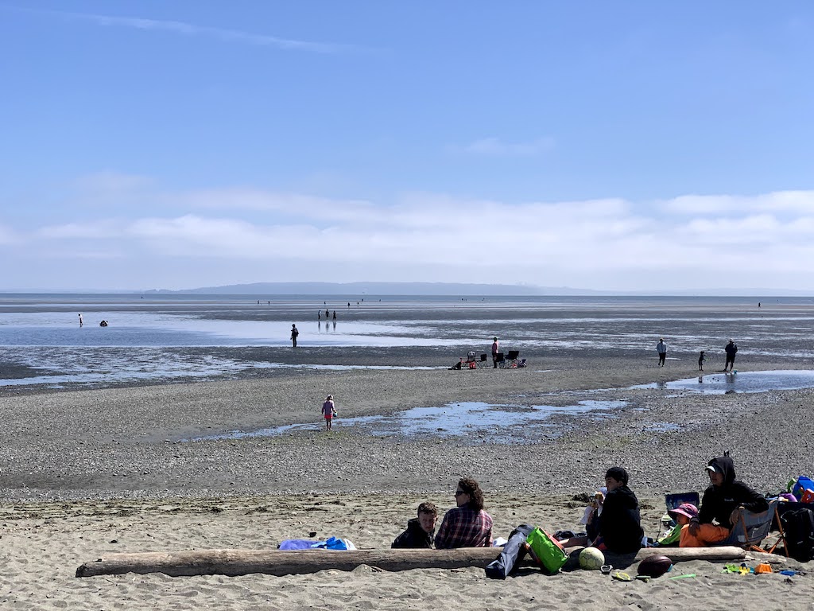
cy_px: 306
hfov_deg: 36.8
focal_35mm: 52
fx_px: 1223
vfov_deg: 28.0
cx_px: 407
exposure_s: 1/2083
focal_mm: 6
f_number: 2.4
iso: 16
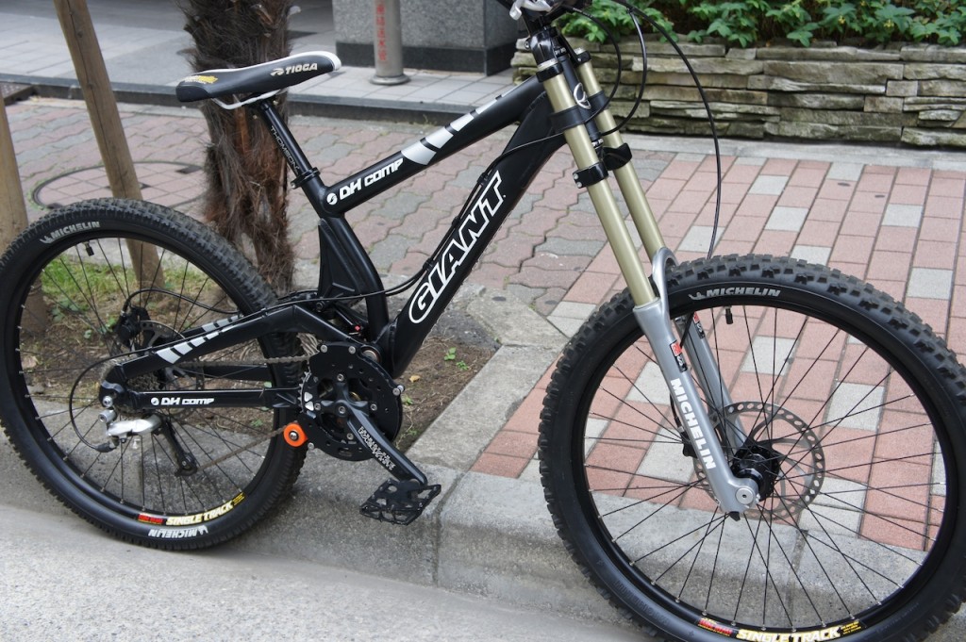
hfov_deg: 45.0
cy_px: 321
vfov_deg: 30.8
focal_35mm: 44
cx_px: 483
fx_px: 1166
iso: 200
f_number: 5
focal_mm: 29
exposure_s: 1/80
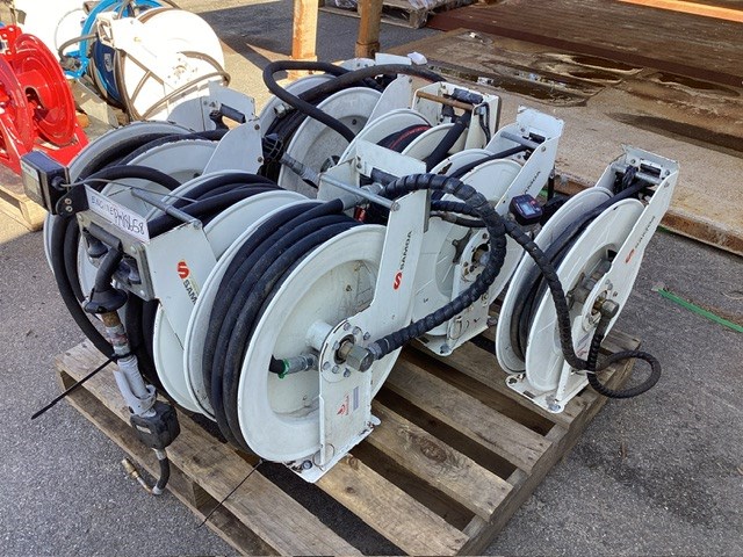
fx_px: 665
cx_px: 372
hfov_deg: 58.4
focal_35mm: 31
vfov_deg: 45.4
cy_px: 278
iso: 25
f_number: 2.4
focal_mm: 3.3
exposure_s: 1/170
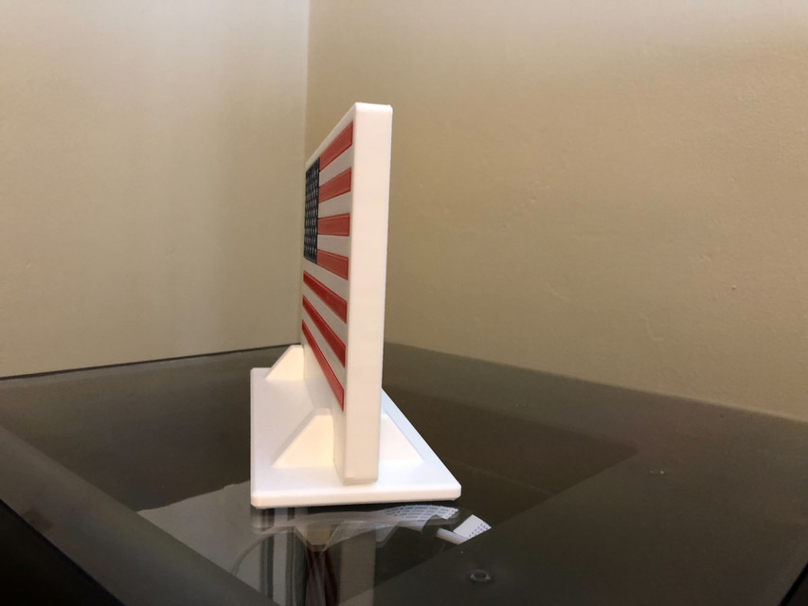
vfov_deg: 49.8
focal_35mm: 28
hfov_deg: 63.4
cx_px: 404
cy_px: 303
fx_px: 654
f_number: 1.8
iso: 50
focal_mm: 3.99
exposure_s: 1/15
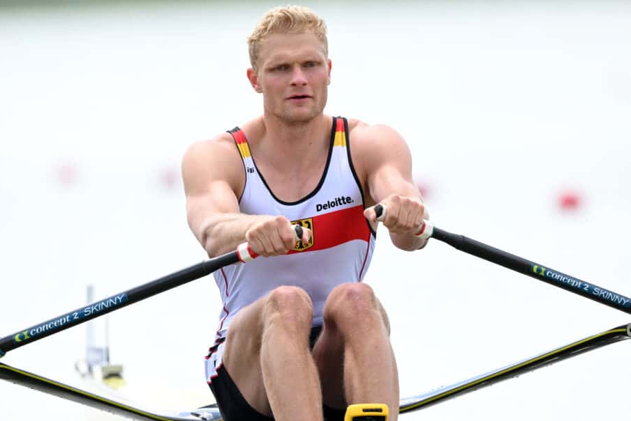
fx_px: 13896
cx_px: 341
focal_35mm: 793
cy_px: 222
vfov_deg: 1.7
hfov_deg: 2.6
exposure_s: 1/1600
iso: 500
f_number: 5
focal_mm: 600
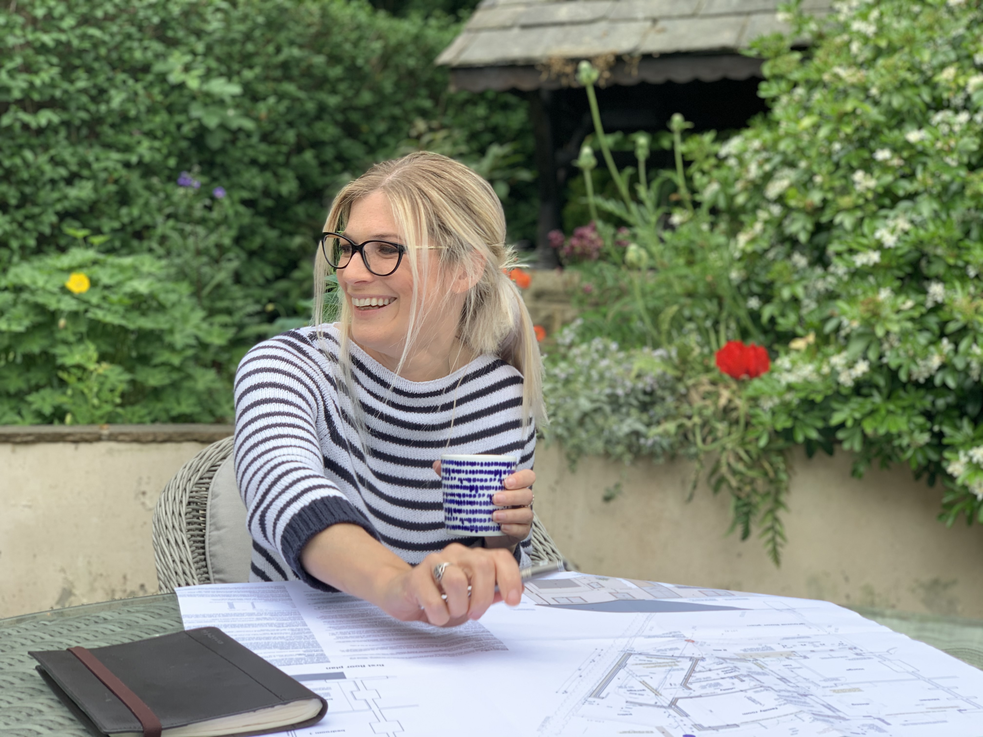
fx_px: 1477
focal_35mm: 52
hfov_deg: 36.8
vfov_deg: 28.0
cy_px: 368
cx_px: 492
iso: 16
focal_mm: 6
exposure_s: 1/161
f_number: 2.4
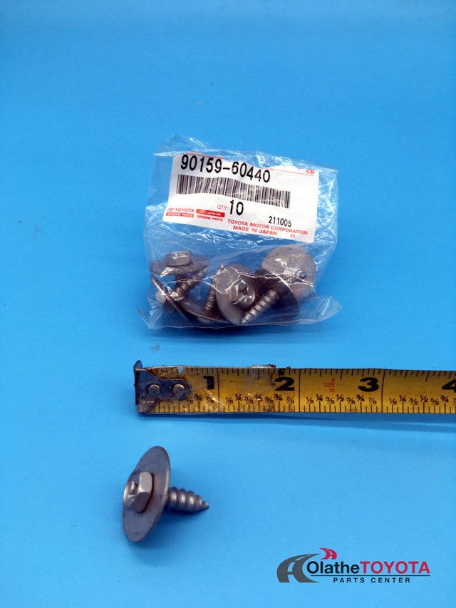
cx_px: 228
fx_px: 509
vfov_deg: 61.7
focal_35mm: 29
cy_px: 304
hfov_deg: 48.2
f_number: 2.2
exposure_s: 1/120
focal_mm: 4.15
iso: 32
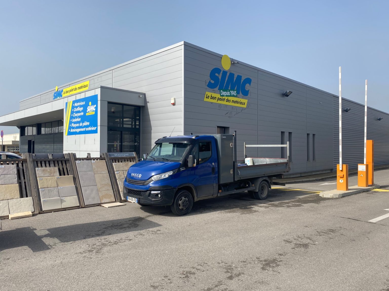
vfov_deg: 53.1
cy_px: 146
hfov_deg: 67.3
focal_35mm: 26
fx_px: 292
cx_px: 194
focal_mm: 4.25
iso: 32
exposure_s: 1/3401
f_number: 1.8
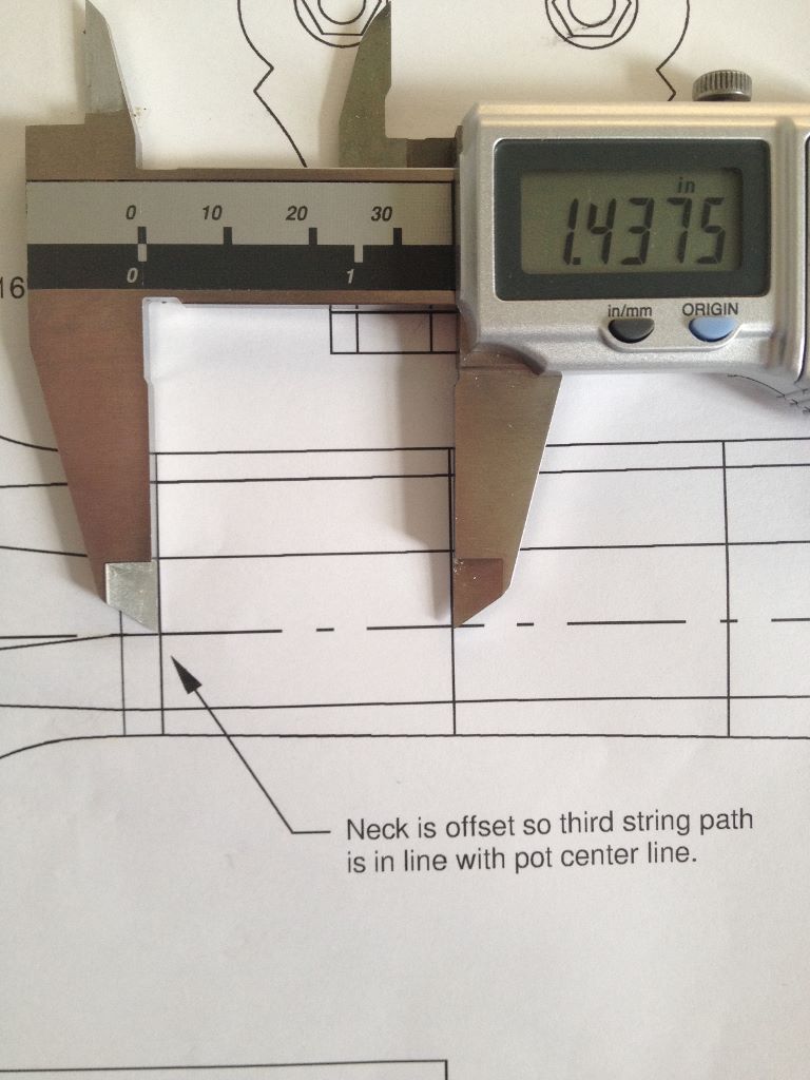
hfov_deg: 40.7
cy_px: 540
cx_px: 405
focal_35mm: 35
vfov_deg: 52.6
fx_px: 1092
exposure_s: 1/120
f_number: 2.4
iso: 80
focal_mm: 4.28
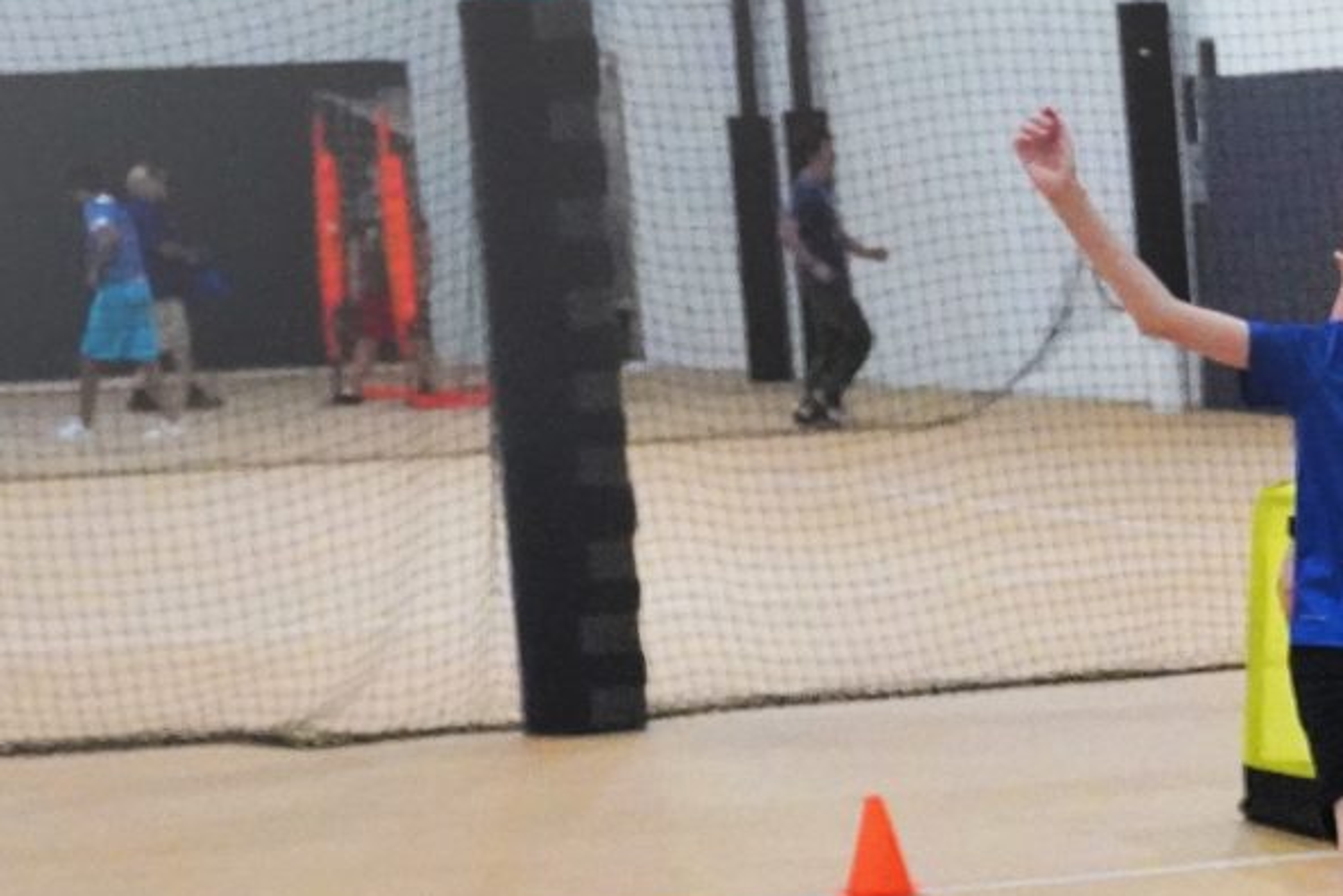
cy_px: 1419
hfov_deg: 11.8
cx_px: 2033
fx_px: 6194
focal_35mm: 166
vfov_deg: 8.1
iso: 6400
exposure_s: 1/640
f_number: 5
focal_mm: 32
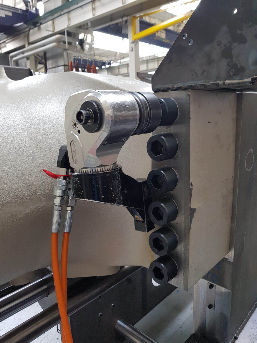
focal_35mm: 26
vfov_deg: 67.3
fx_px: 257
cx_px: 128
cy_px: 172
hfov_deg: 53.1
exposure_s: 1/50
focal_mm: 4.2
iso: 100
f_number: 1.7
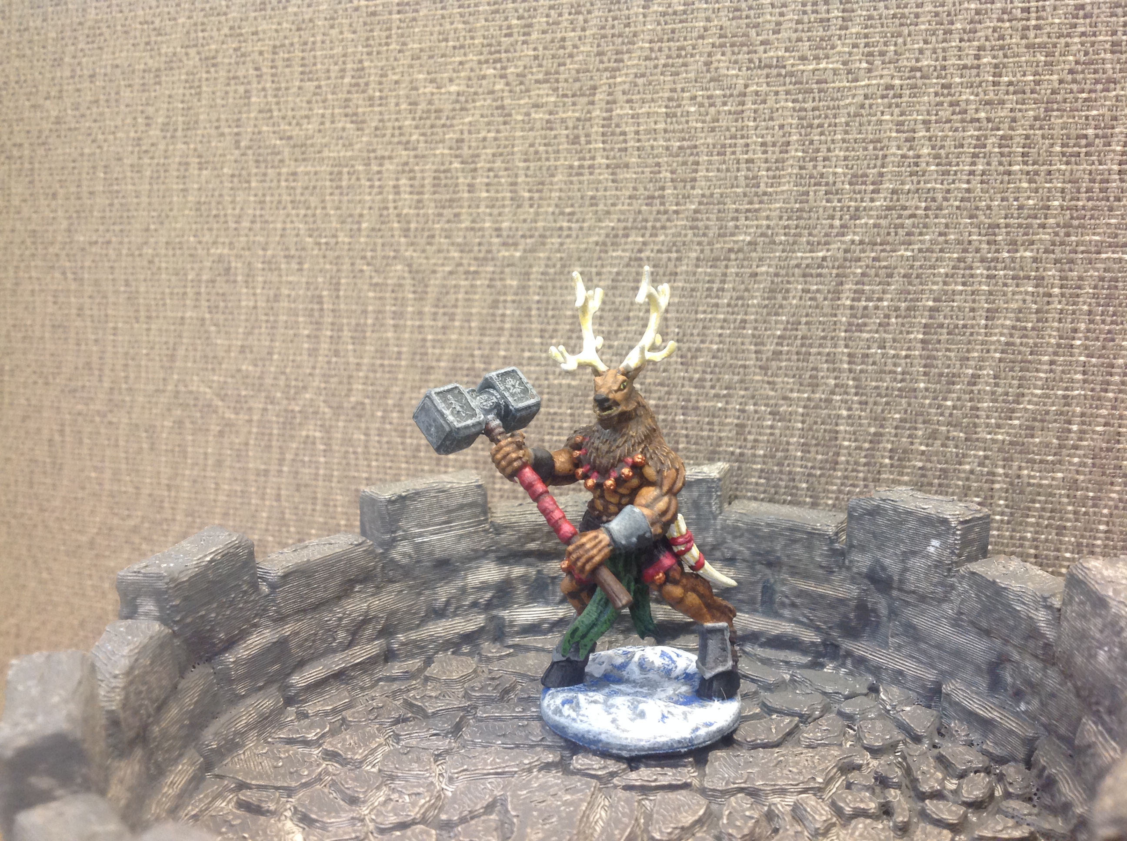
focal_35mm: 35
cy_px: 420
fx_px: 1138
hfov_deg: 52.7
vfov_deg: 40.6
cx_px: 564
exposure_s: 1/15
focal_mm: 4.28
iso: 100
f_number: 2.4
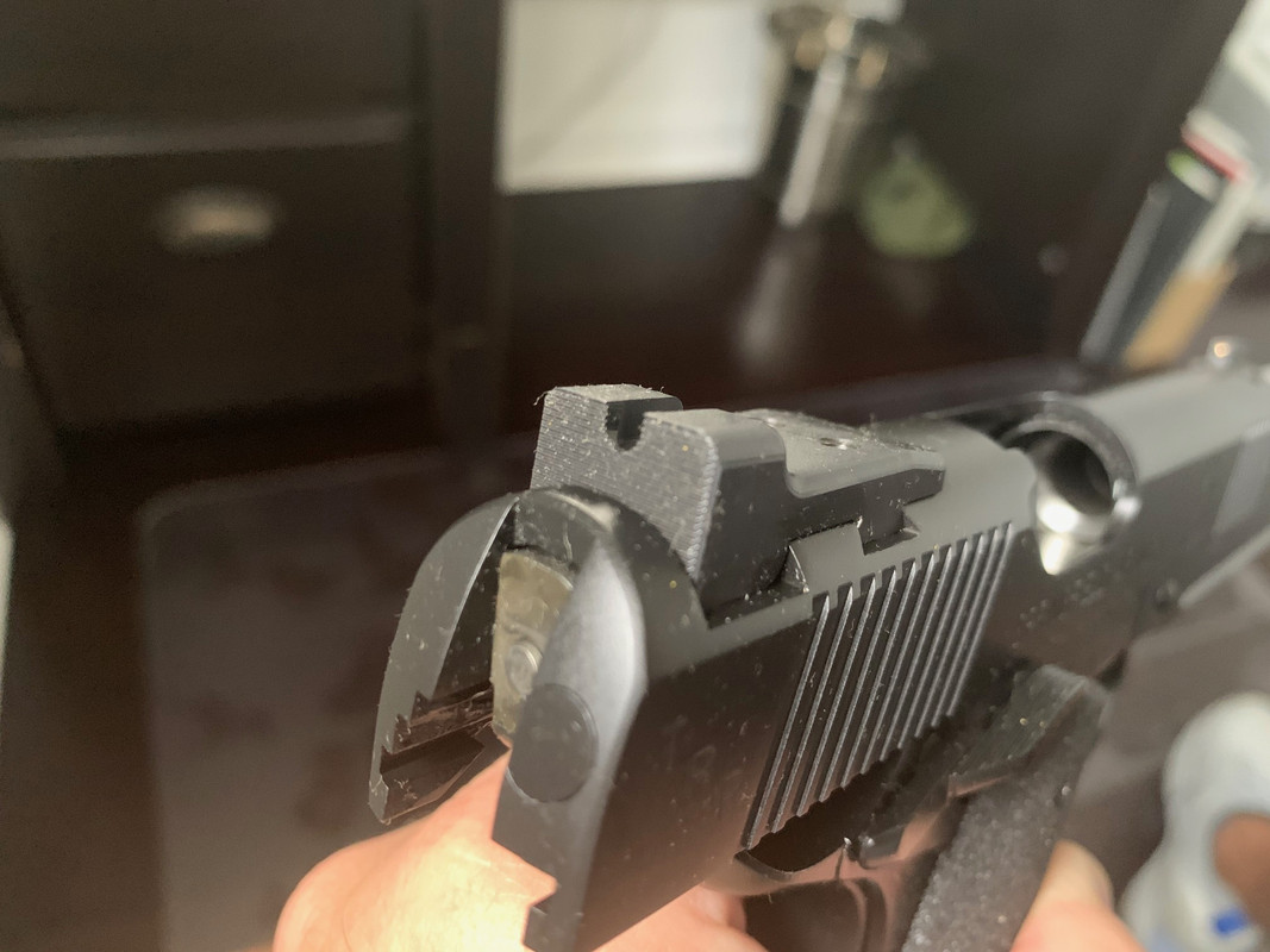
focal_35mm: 26
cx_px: 635
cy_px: 476
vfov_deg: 53.1
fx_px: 954
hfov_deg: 67.3
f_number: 1.8
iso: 800
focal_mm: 4.25
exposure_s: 1/28
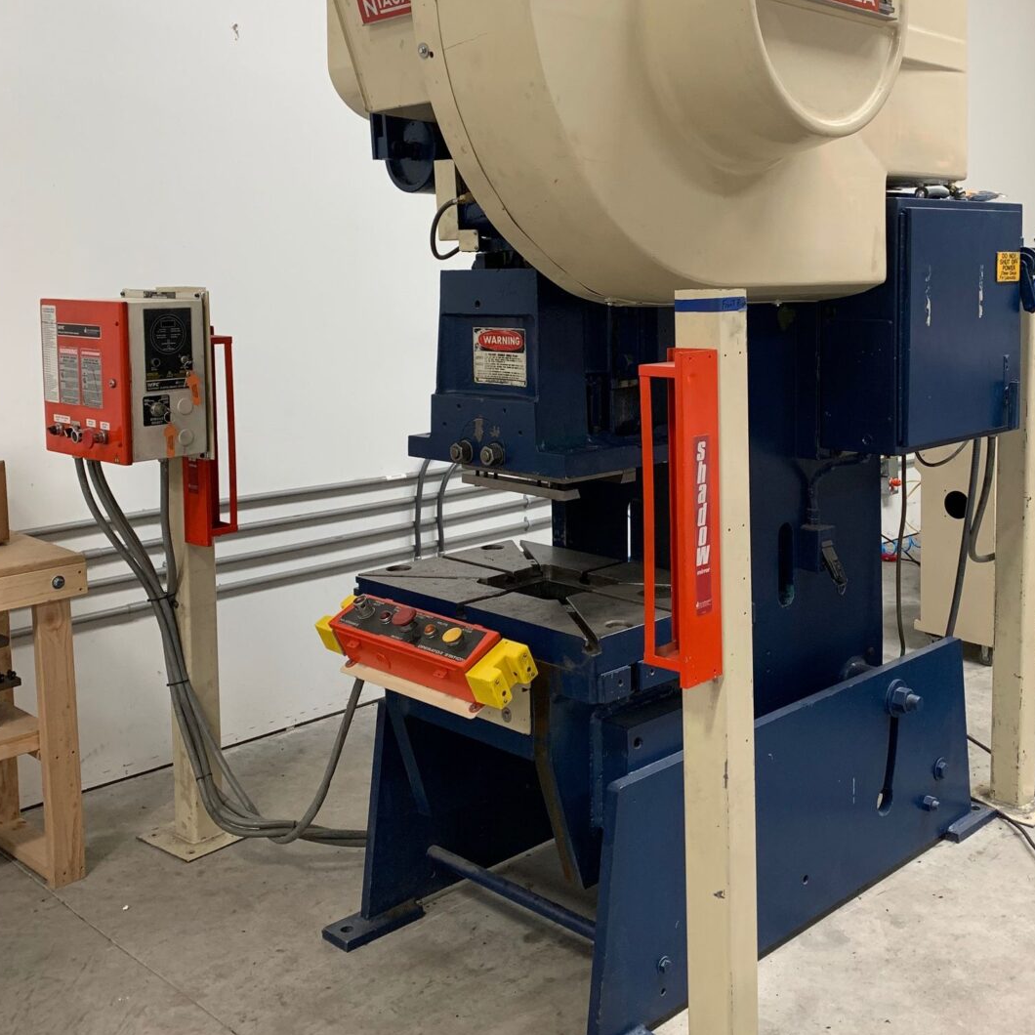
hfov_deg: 44.8
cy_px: 379
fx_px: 1252
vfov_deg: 44.5
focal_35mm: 37
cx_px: 597
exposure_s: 1/82
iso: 100
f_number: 1.8
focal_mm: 4.25
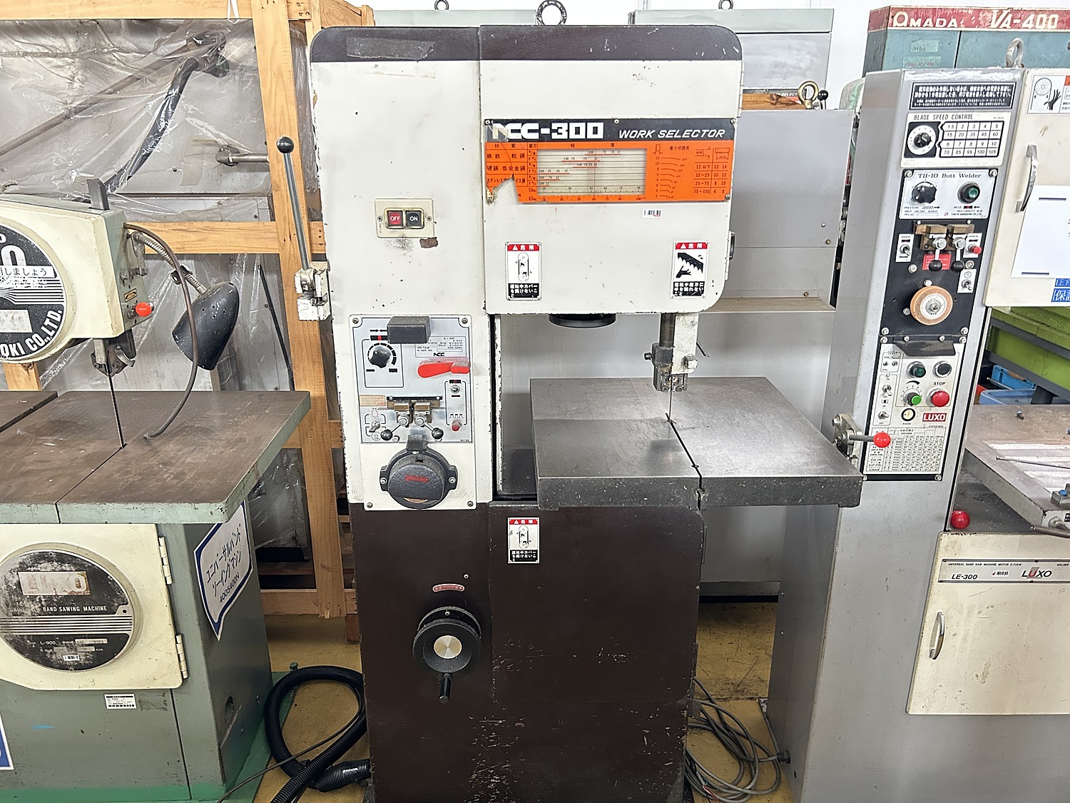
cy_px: 402
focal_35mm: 26
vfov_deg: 53.1
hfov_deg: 67.3
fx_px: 804
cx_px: 535
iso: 500
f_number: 1.5
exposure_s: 1/45
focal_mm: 5.7
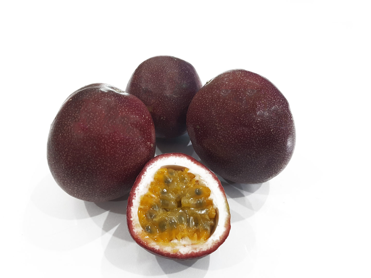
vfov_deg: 53.1
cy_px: 139
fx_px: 279
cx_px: 186
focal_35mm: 26
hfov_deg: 67.3
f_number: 1.7
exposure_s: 1/24
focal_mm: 4.2
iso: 160
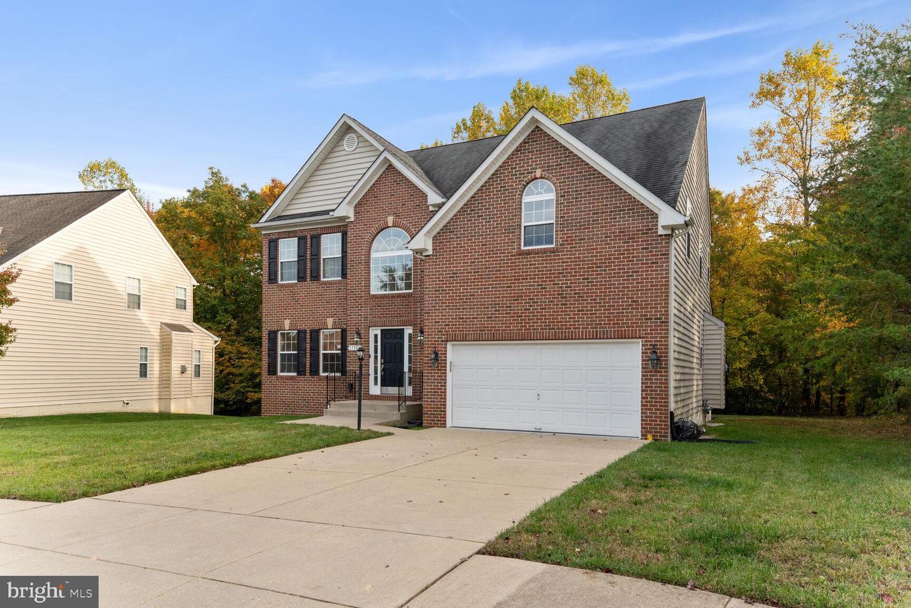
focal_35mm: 14
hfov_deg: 104.3
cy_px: 304
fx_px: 354
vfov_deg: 81.2
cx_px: 456
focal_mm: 14
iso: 500
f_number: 8
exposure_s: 1/200
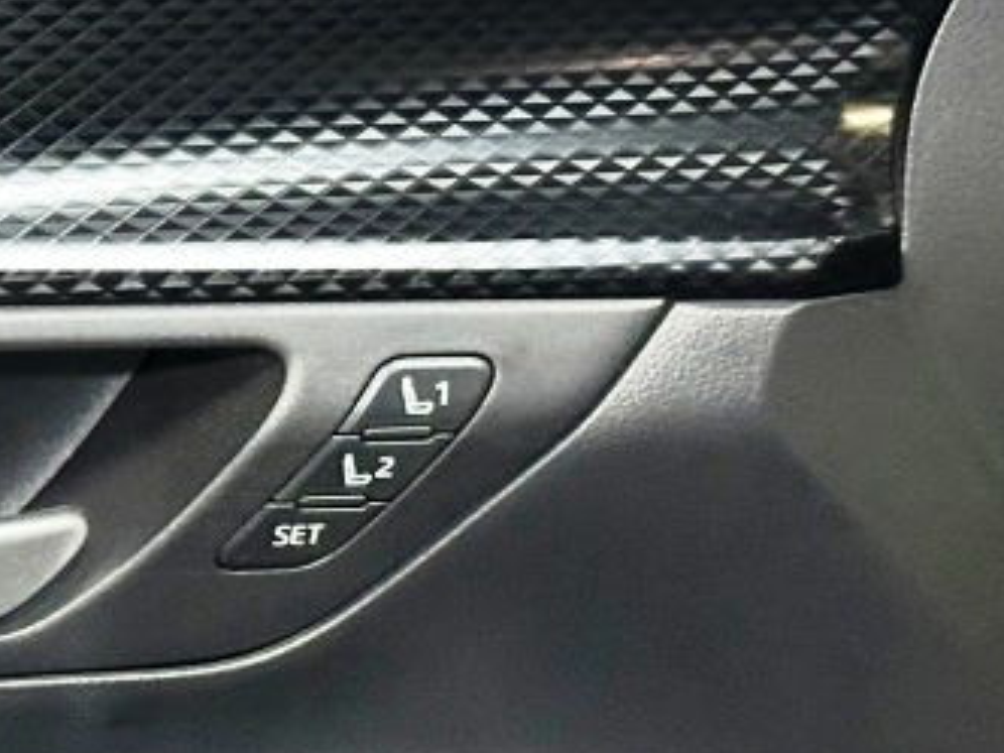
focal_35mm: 148
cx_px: -224
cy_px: 599
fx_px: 4293
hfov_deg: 13.0
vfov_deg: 10.0
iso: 640
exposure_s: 1/30
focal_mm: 6.86
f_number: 1.78
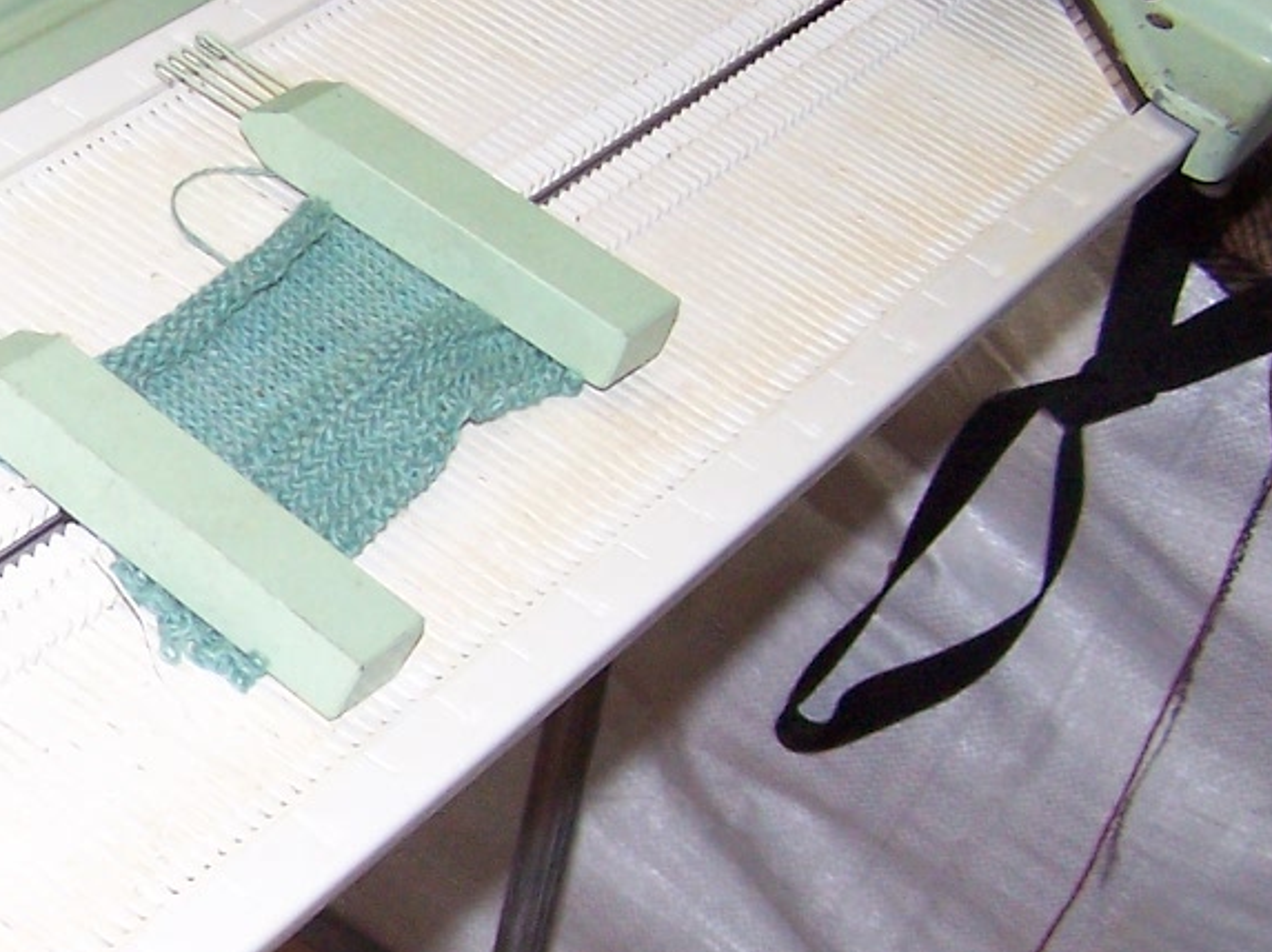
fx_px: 3782
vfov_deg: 14.3
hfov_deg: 18.2
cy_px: 573
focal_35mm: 103
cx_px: -235
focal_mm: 6.3
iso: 140
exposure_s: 1/60
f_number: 2.8
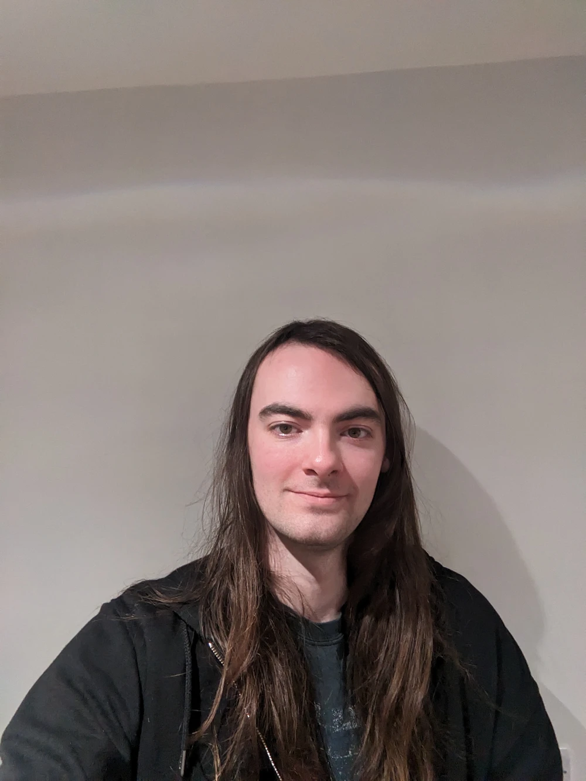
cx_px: 293
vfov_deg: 79.0
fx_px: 474
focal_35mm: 21
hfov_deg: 63.5
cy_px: 390
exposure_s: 1/100
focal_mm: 2.47
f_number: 2
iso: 986
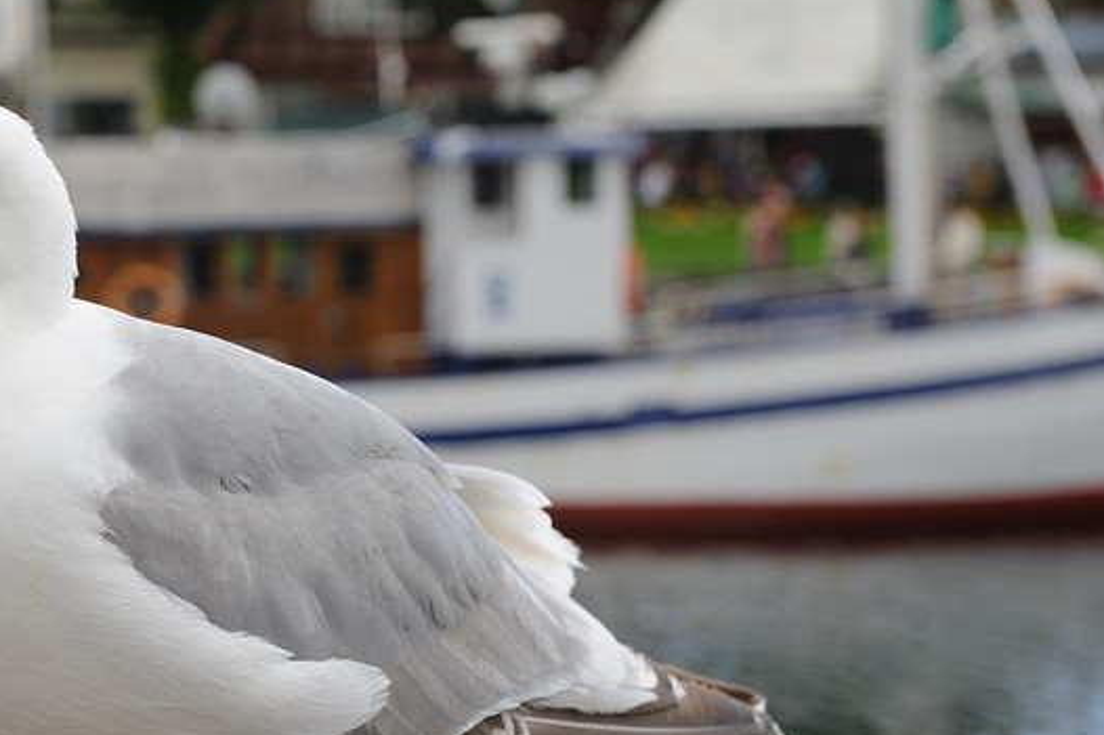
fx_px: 3494
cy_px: 537
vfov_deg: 12.0
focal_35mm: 114
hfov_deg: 17.7
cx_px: 139
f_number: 6.3
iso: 200
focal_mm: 60
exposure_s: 1/160
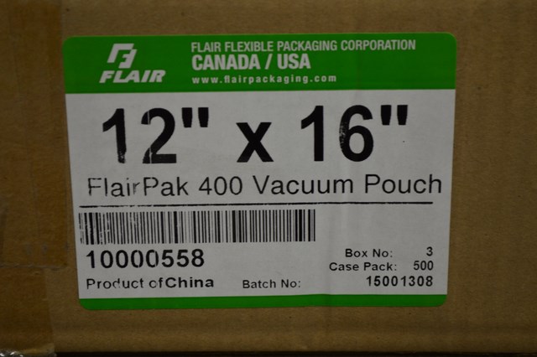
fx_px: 1073
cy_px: 178
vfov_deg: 18.9
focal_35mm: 72
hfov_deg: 28.1
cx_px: 268
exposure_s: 1/40
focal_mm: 48
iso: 400
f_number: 5.3
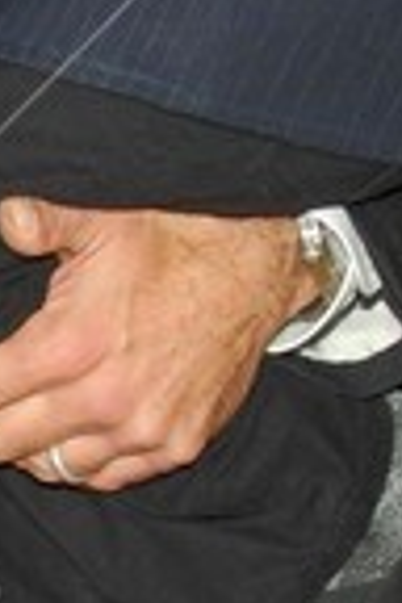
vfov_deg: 6.6
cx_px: -475
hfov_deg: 4.4
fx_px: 5185
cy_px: 613
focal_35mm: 310
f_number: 7.1
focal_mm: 29
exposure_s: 1/250
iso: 320
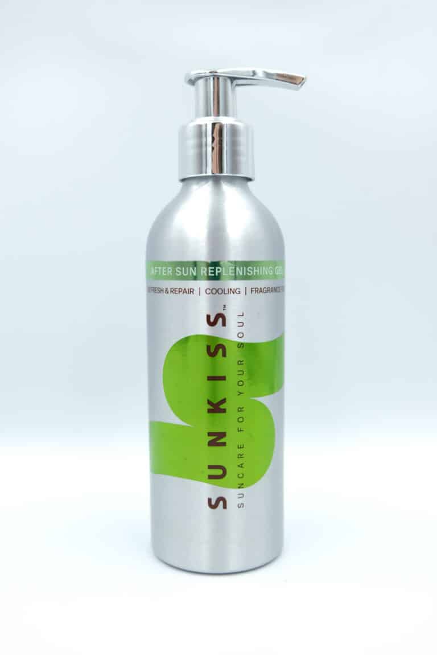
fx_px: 636
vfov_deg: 54.4
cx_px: 218
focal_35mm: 35
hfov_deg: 37.9
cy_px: 328
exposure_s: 1/80
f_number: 4.2
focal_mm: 23.2
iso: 100
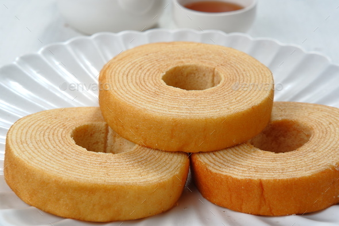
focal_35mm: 53
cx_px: 170
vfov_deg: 25.5
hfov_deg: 37.5
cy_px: 113
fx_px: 499
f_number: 10
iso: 100
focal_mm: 35
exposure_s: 1/100
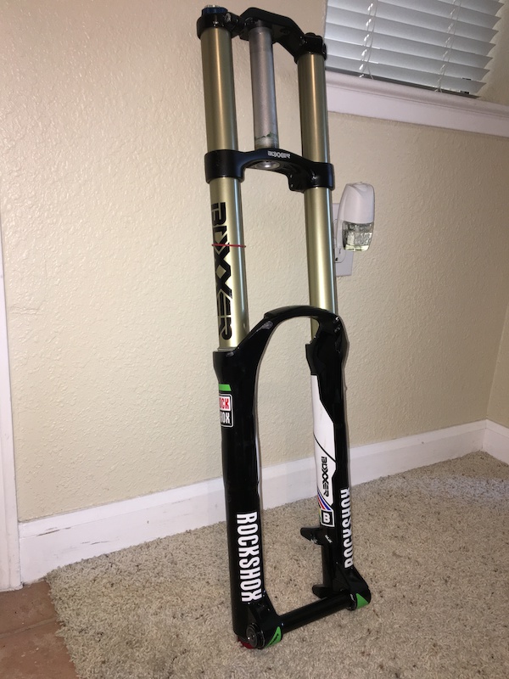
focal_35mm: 29
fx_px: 569
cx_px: 254
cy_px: 340
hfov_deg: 48.2
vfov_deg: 61.7
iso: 50
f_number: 2.2
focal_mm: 4.15
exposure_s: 1/30
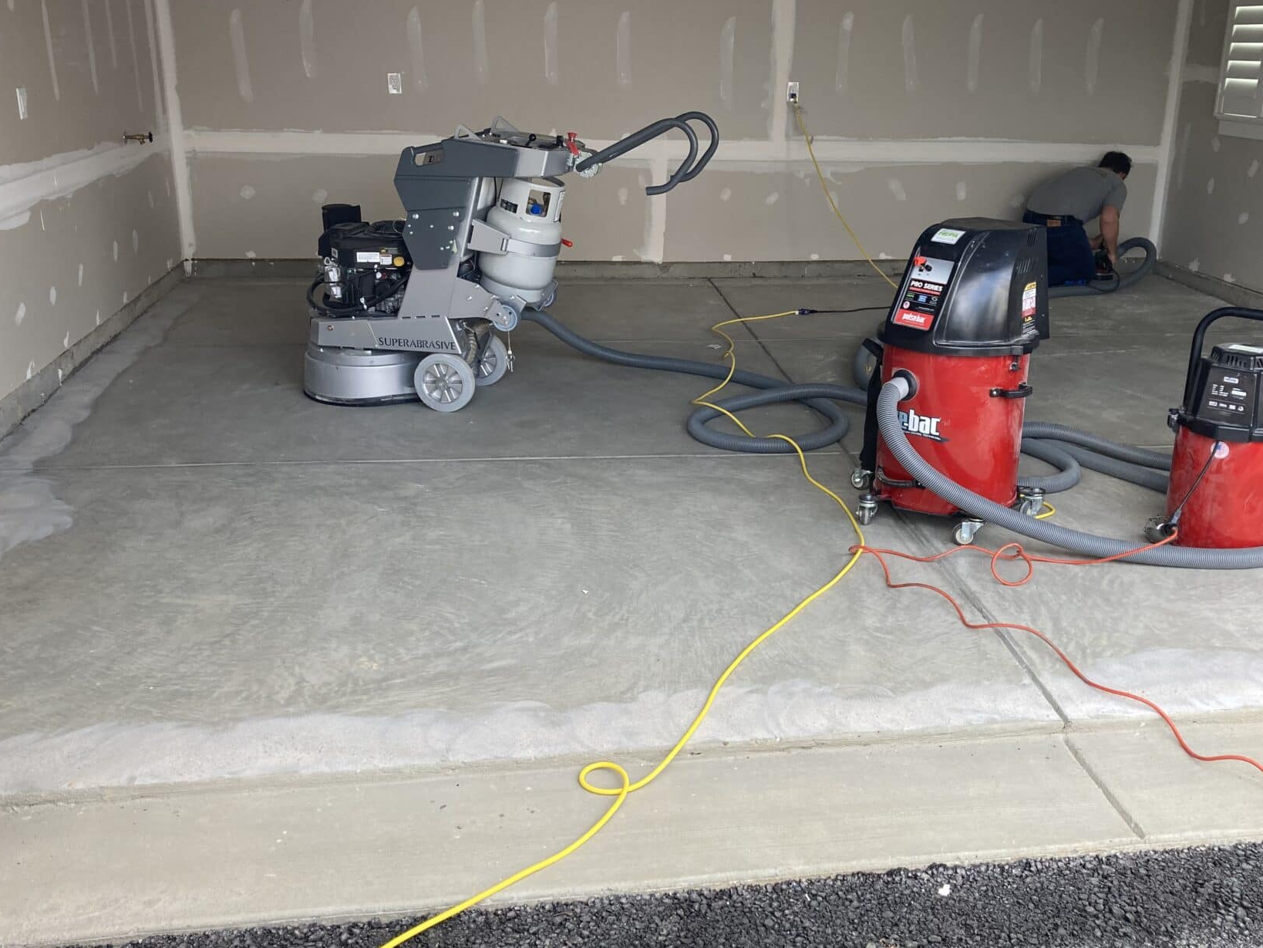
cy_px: 479
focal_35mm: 35
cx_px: 719
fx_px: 1277
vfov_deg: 40.7
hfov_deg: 52.4
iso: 32
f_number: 1.8
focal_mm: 3.99
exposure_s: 1/120
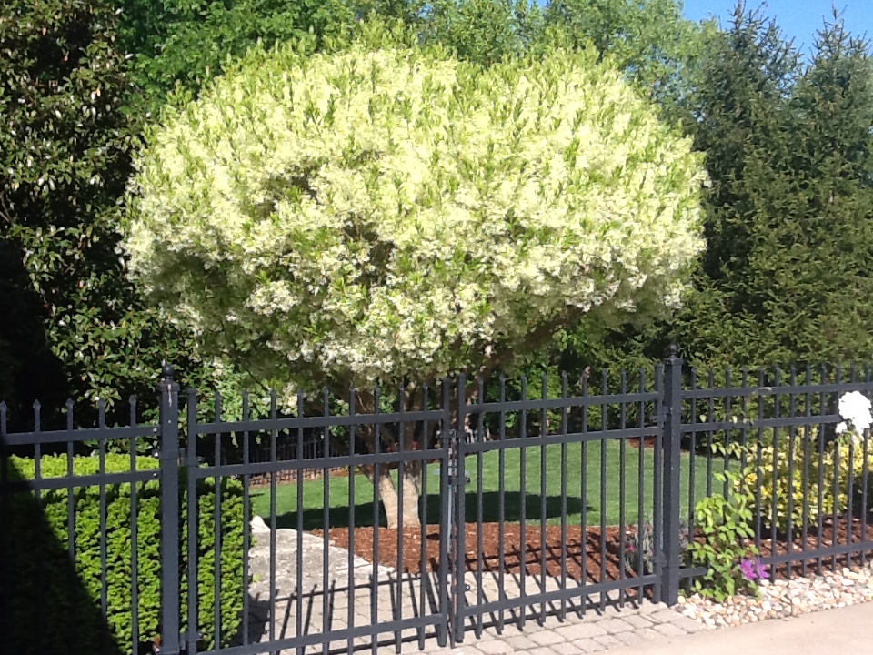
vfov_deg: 44.2
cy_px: 328
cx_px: 436
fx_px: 807
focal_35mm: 32
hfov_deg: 56.8
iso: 64
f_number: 2.4
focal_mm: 2.03
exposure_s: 1/1070
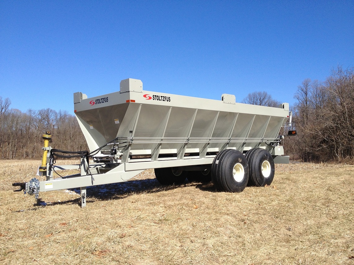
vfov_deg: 40.7
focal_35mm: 35
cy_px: 132
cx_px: 177
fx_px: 358
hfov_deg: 52.6
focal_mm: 4.28
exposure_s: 1/1905
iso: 50
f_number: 2.4
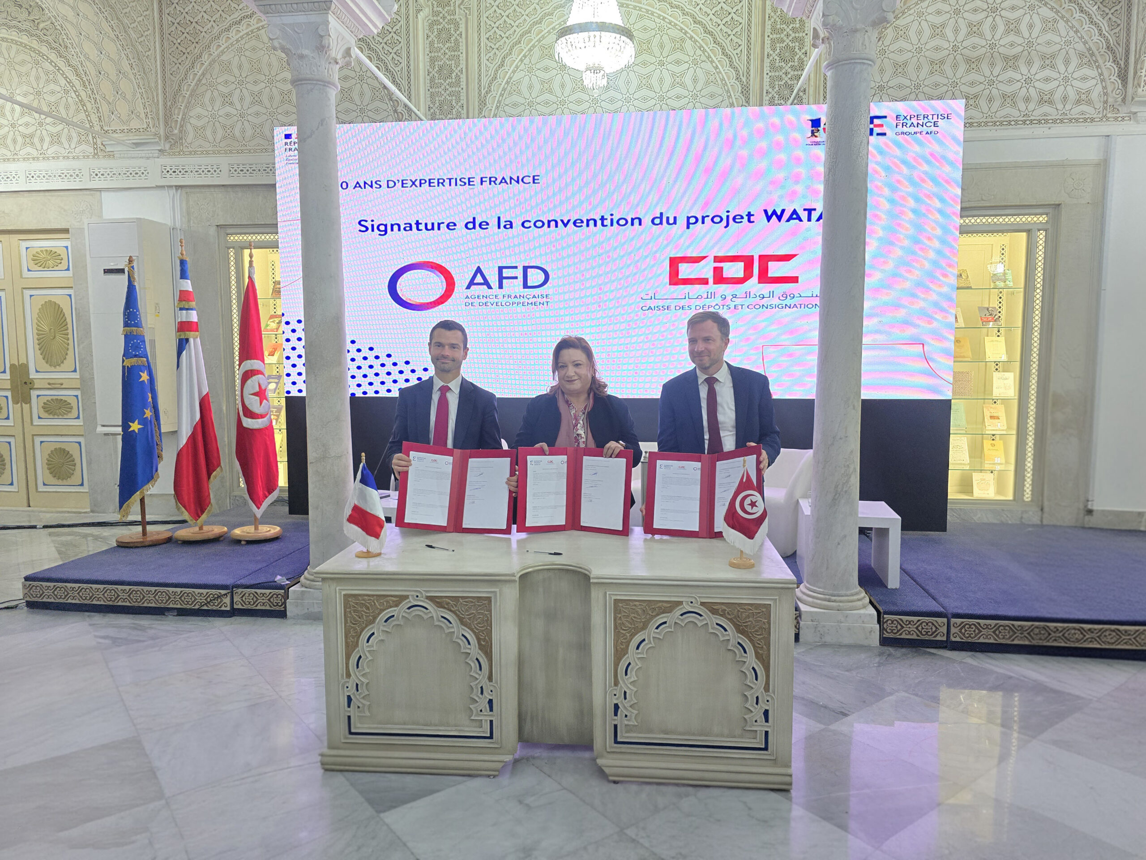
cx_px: 573
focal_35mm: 23
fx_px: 761
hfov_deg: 73.9
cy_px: 430
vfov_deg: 58.9
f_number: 1.7
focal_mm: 6.3
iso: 640
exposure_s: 1/101
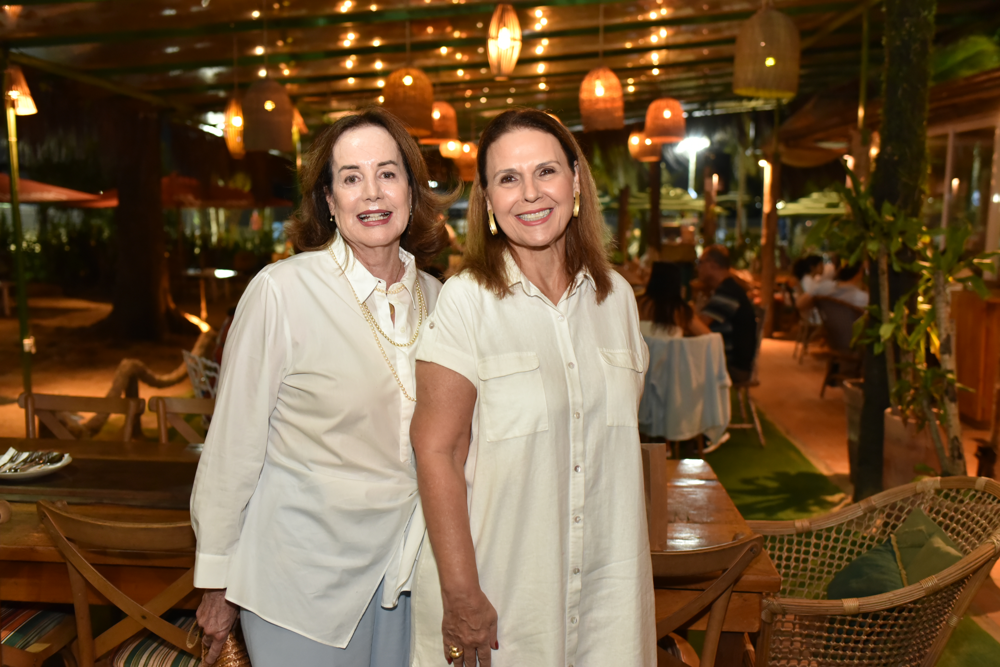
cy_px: 334
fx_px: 972
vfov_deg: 37.9
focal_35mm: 35
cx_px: 500
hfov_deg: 54.4
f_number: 3.2
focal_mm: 35
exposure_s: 1/80
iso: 2500
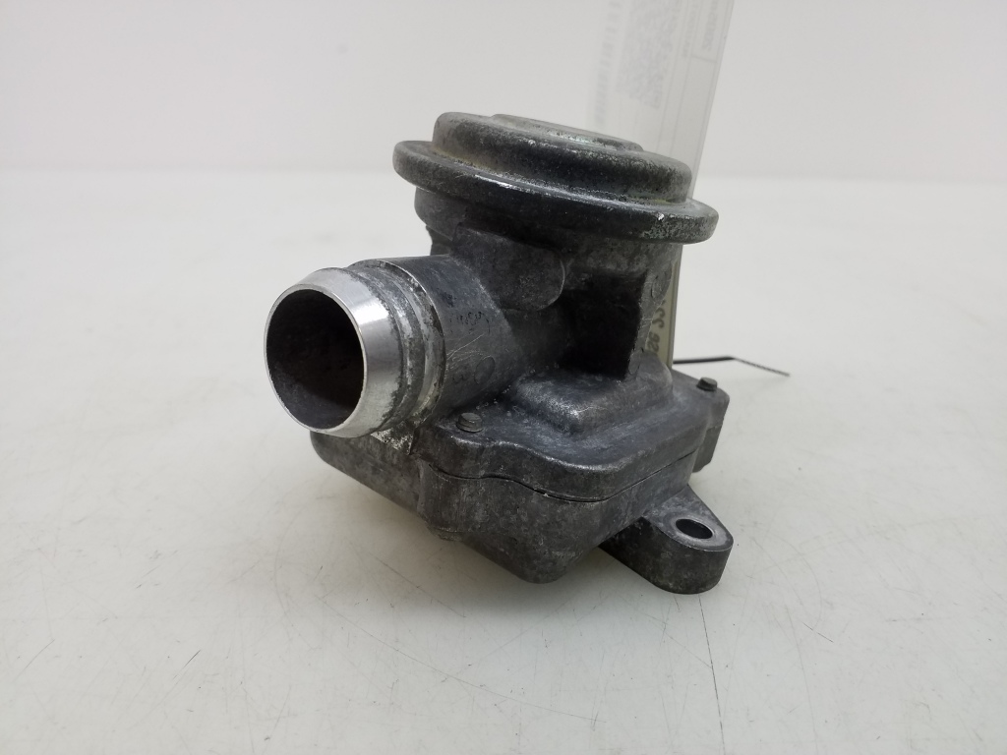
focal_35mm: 27
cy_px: 378
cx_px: 504
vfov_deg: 51.4
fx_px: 785
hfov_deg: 65.3
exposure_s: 1/50
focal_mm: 3.6
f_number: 1.9
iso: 100
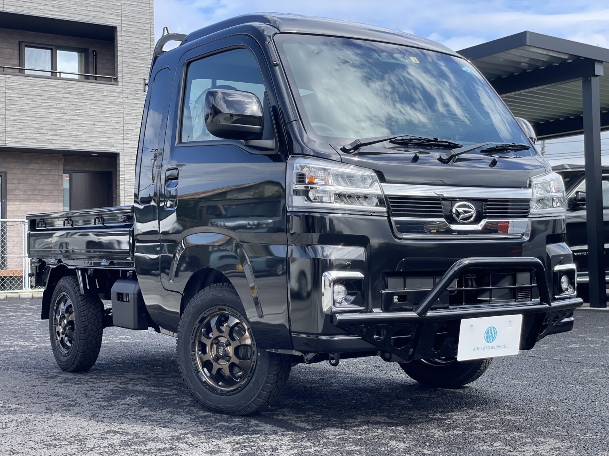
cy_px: 228
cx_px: 304
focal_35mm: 52
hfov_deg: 36.8
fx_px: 915
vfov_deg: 28.0
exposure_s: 1/607
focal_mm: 6
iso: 32
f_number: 2
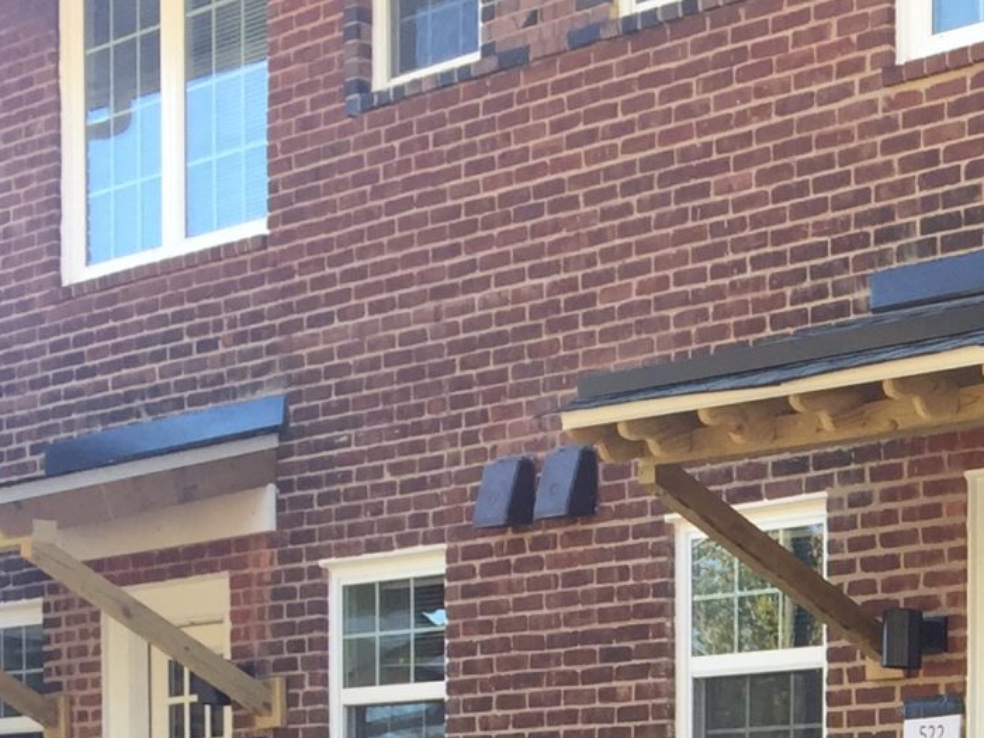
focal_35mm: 106
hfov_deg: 16.6
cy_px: 1167
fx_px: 3013
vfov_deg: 13.1
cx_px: 1545
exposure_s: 1/211
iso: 32
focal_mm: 4.15
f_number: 2.2
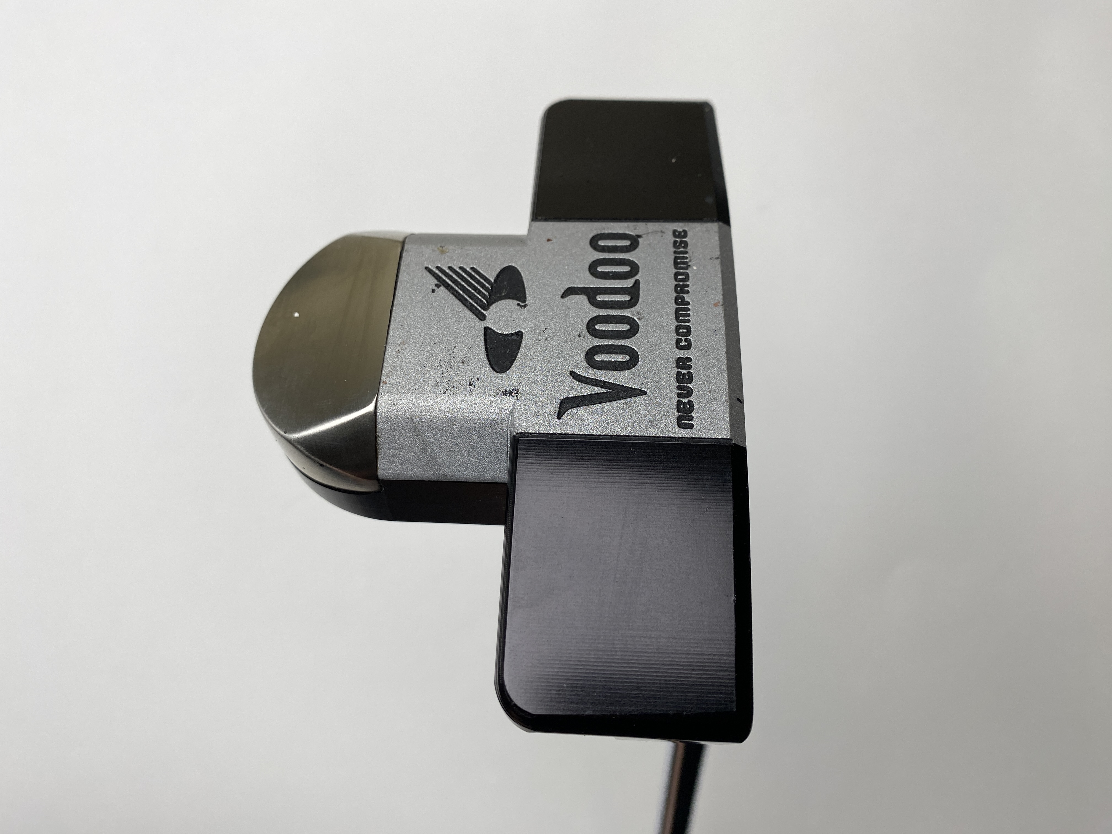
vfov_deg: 53.1
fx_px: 835
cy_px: 417
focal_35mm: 26
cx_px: 556
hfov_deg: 67.3
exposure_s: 1/394
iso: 32
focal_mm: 4.25
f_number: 1.8
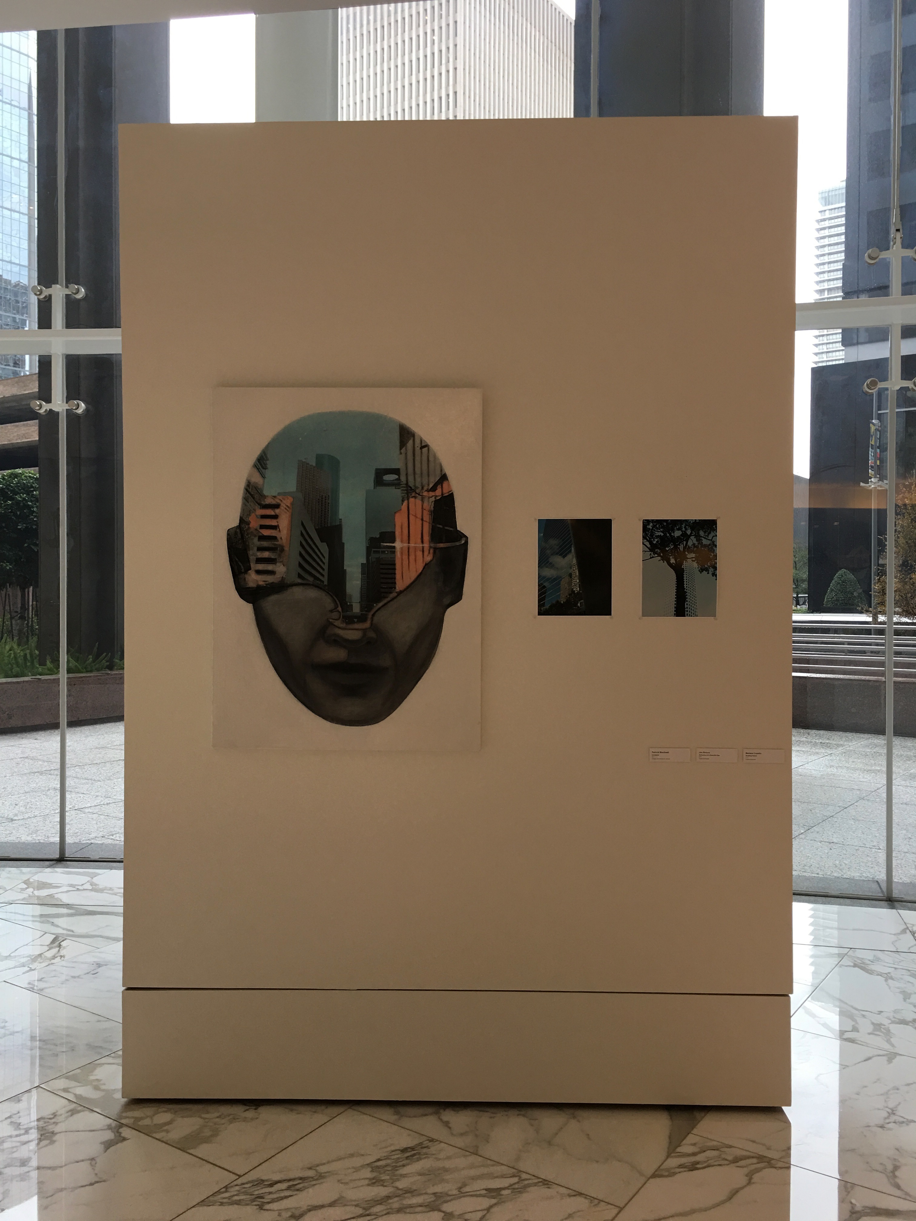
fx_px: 1023
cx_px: 458
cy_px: 610
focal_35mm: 29
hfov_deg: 48.2
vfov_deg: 61.7
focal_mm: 4.15
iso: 25
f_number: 2.2
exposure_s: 1/40
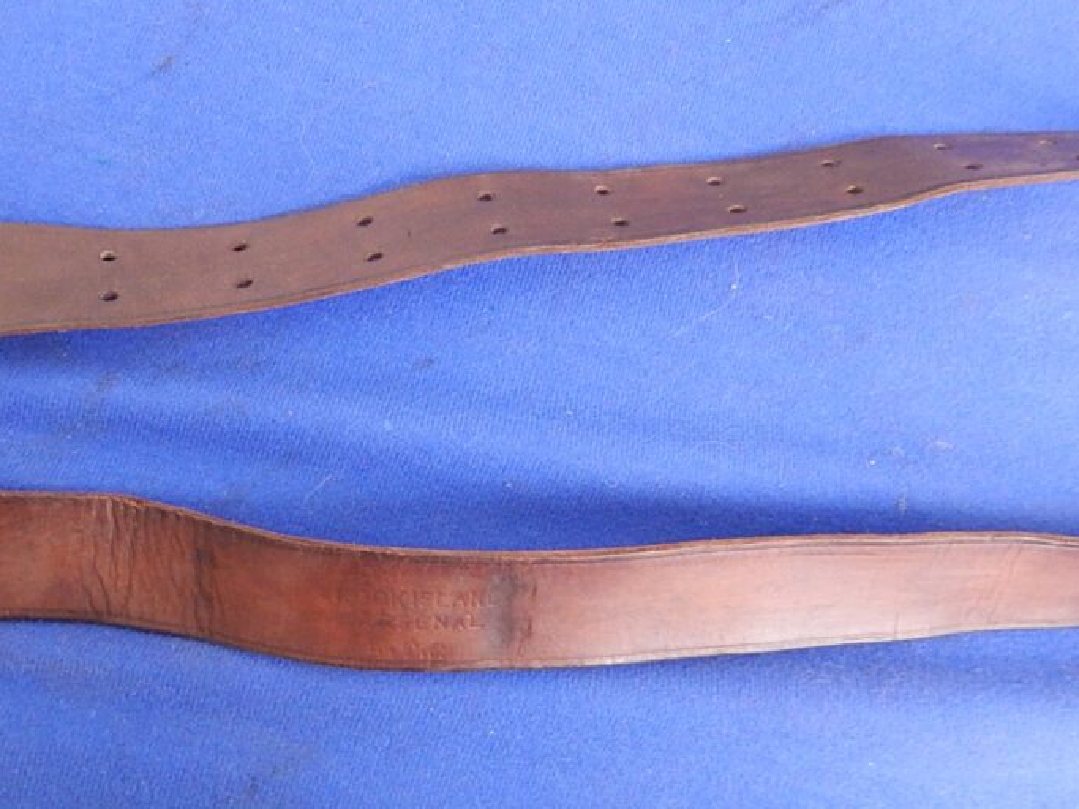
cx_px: 401
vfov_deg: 42.7
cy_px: 316
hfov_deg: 54.7
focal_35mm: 33
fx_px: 1028
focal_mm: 4
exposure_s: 1/8
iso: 450
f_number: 3
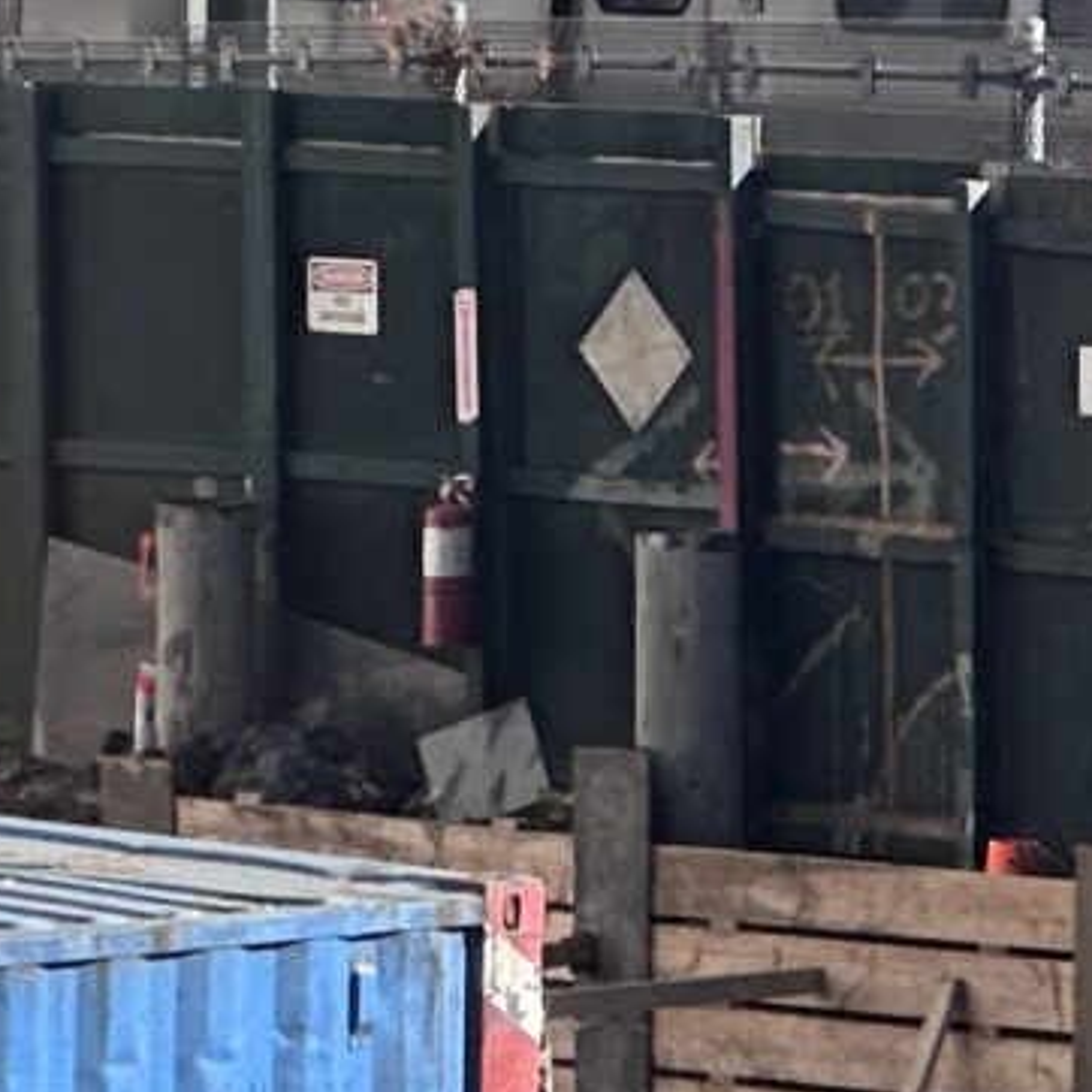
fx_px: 17167
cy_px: 673
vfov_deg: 3.6
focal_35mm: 481
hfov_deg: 3.6
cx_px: 772
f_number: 2.8
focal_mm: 9
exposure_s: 1/579
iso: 32
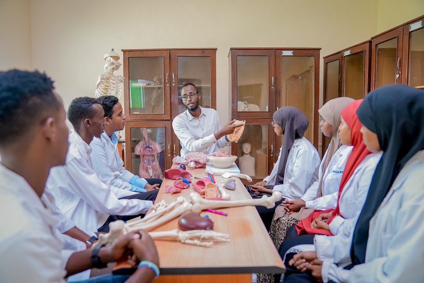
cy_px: 142
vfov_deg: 49.6
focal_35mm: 26
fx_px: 306
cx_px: 212
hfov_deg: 69.4
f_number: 2.8
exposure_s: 1/200
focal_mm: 26
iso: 2000
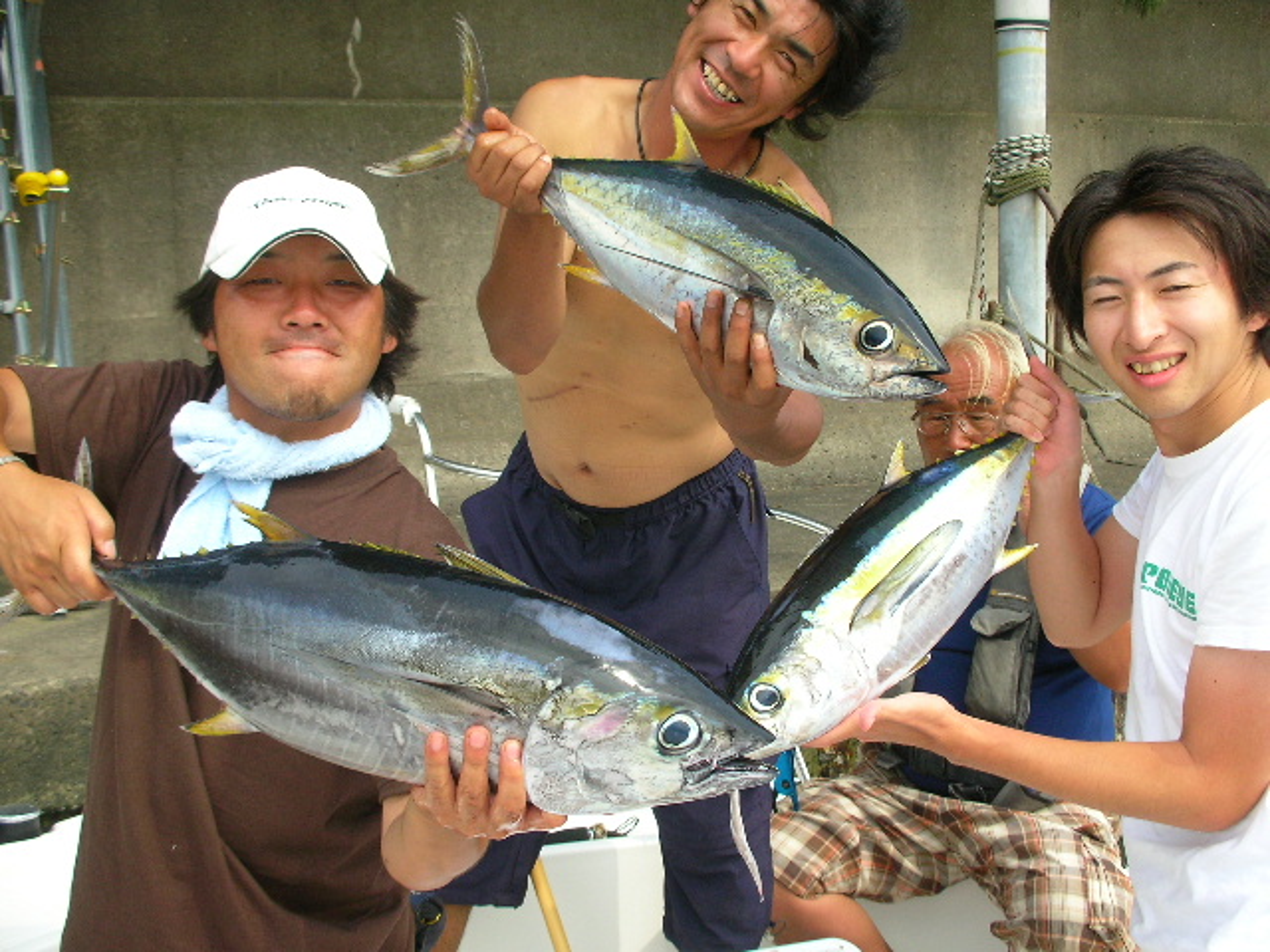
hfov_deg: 41.2
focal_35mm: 46
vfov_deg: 31.5
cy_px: 476
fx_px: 1688
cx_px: 635
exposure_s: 1/50
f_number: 9.9
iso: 50
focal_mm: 7.7
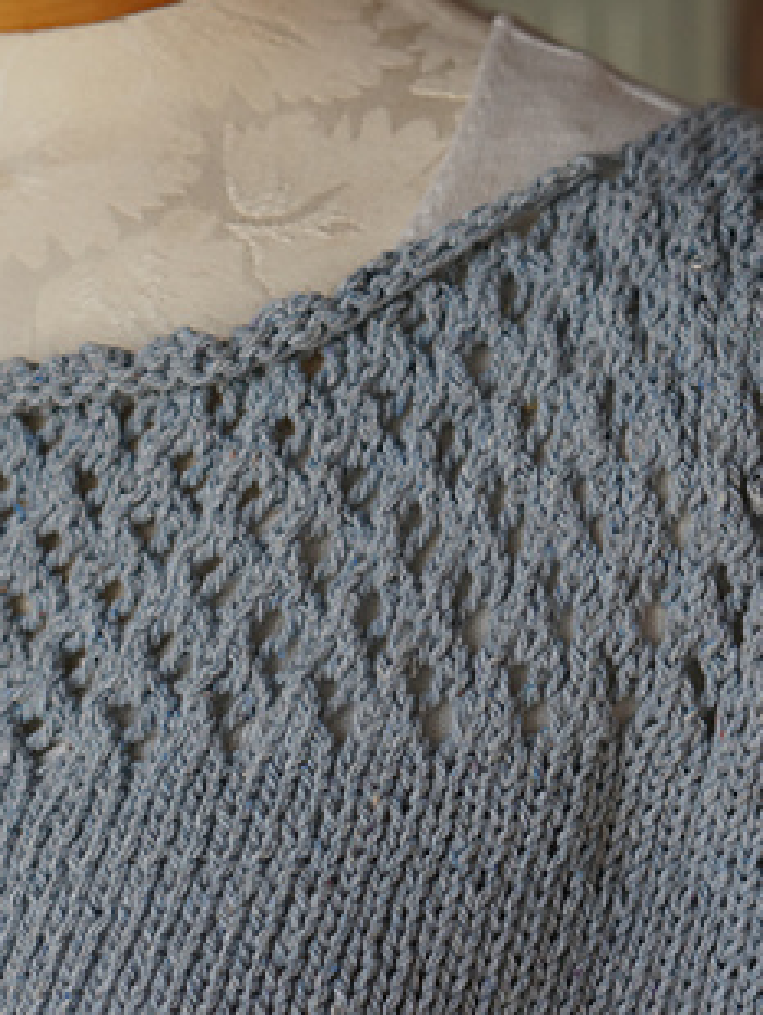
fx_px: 3404
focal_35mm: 116
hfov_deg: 12.8
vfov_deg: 17.0
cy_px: 534
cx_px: 458
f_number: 4
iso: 640
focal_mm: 50
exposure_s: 1/160
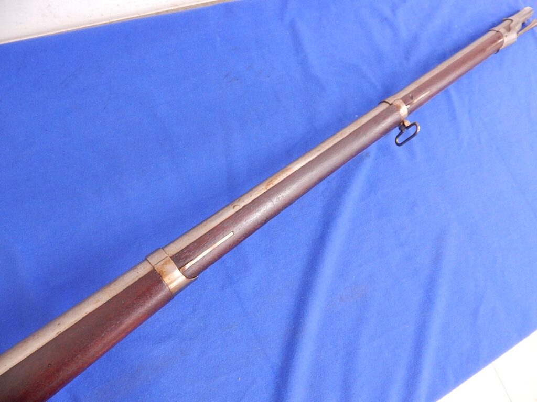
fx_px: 341
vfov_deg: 61.1
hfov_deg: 76.4
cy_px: 201
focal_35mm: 22
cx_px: 268
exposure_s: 1/15
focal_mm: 4
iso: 400
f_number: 3
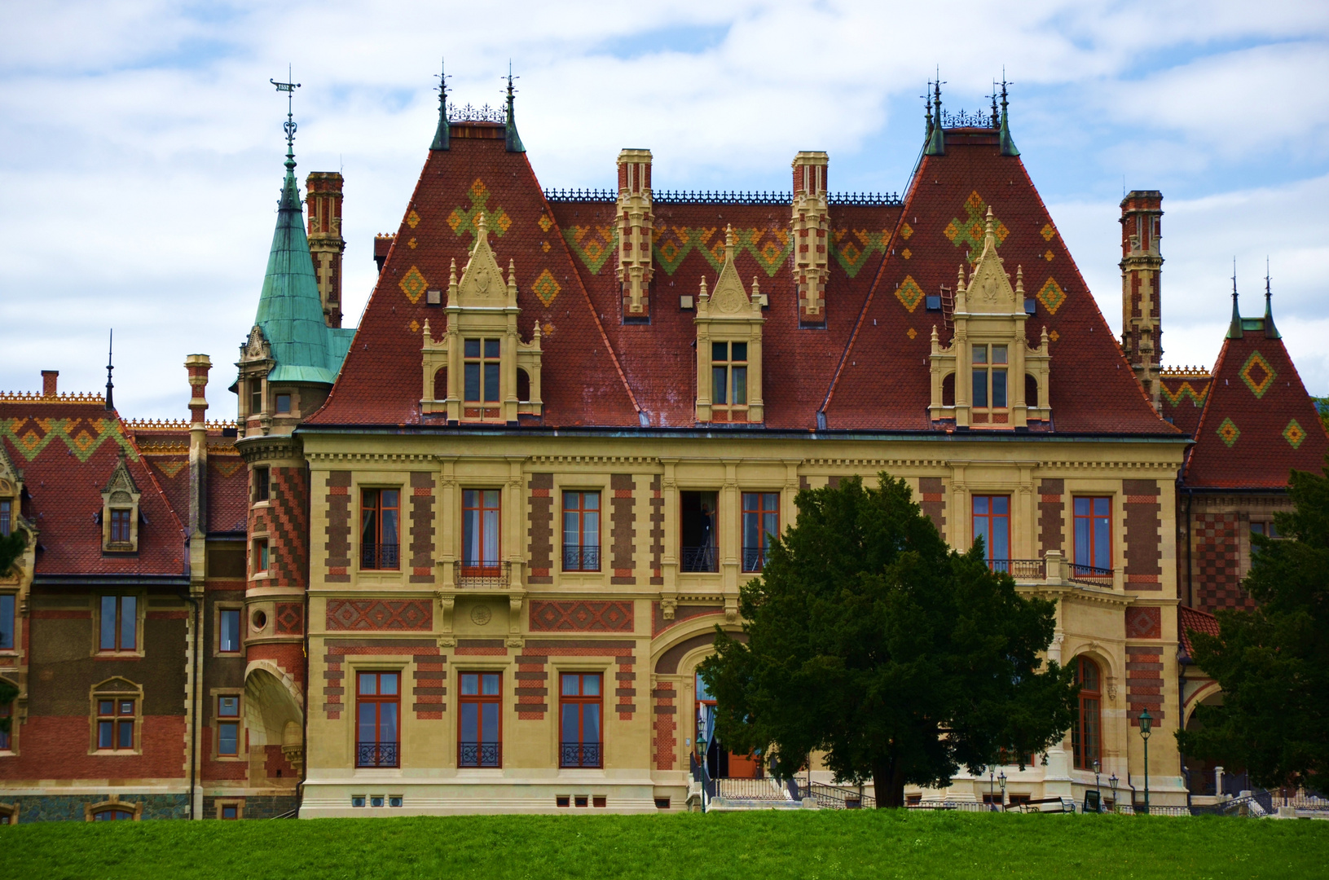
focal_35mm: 158
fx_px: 5802
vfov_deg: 8.7
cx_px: 664
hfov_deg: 13.1
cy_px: 440
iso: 100
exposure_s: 1/800
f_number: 7.1
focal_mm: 105
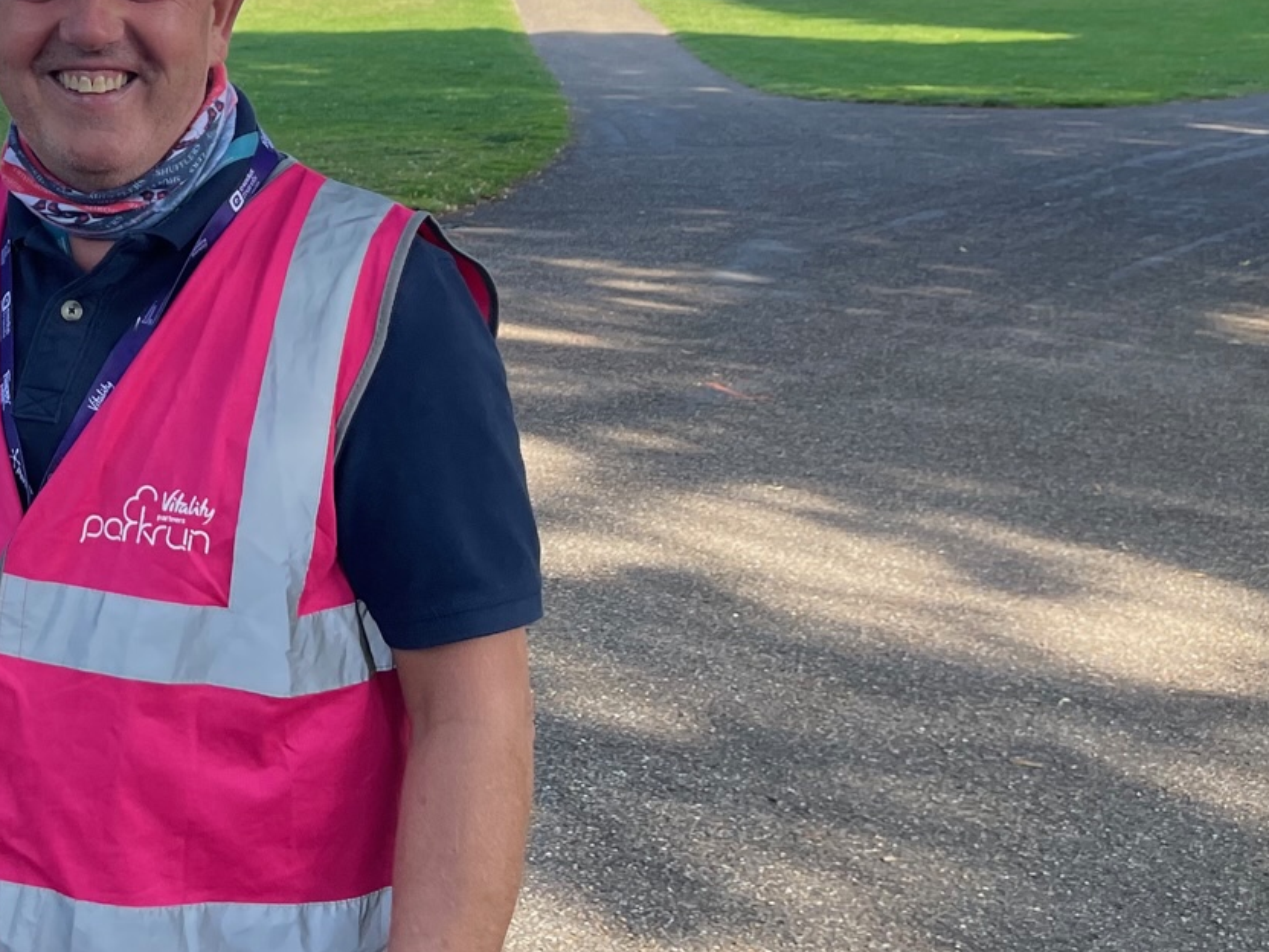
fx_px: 2310
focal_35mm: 63
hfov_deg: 28.1
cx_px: -105
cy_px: 87
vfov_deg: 22.7
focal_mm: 5.1
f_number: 1.6
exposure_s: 1/780
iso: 32
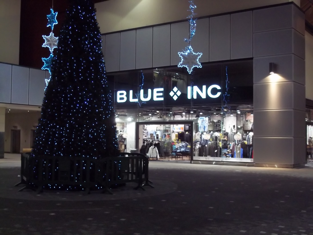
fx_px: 416
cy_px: 118
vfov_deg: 31.5
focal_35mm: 46
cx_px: 156
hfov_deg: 41.2
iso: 400
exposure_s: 1/40
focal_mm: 8.2
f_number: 3.5
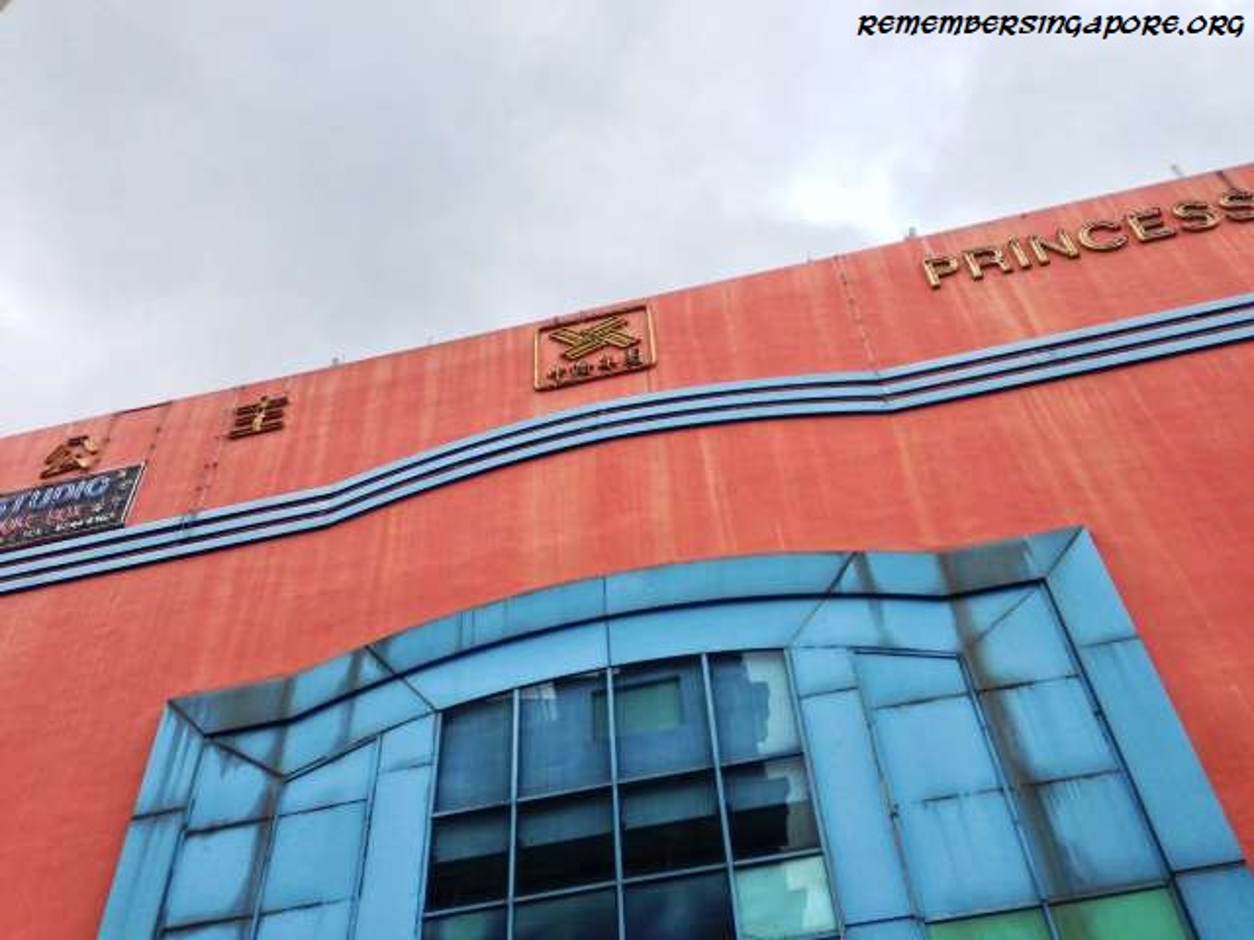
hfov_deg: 55.4
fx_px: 1195
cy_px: 470
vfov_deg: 42.9
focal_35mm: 33
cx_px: 627
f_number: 2.4
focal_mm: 4.12
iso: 50
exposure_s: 1/452
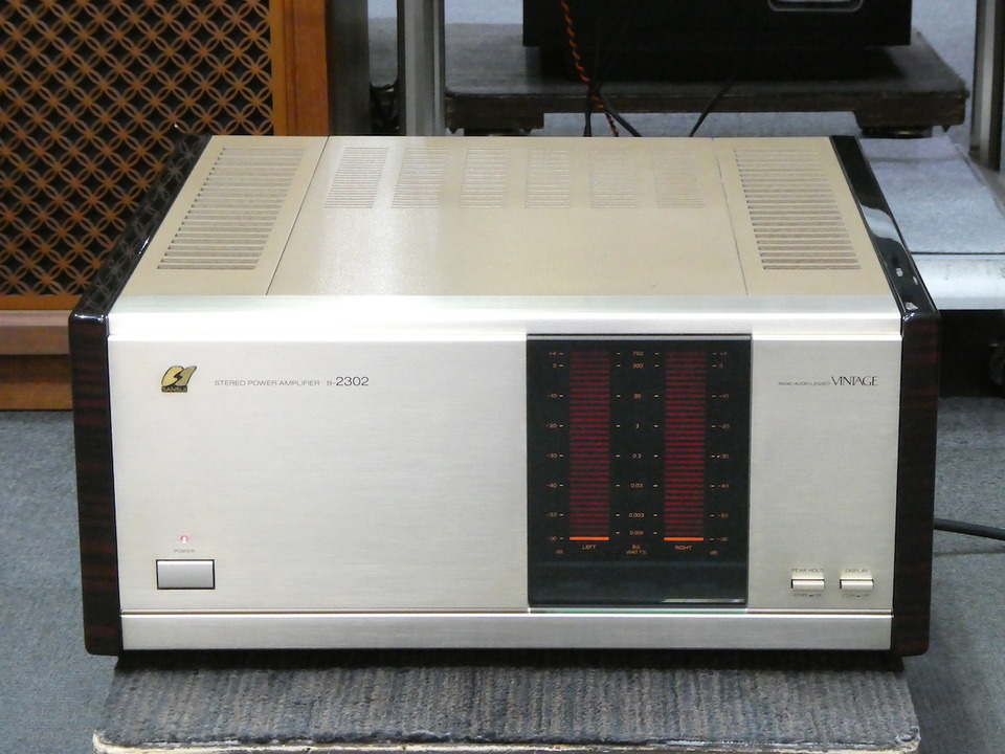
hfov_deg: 21.8
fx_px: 2613
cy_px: 377
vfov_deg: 16.4
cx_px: 502
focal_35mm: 90
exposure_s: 1/15
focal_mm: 16.1
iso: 1600
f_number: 6.3
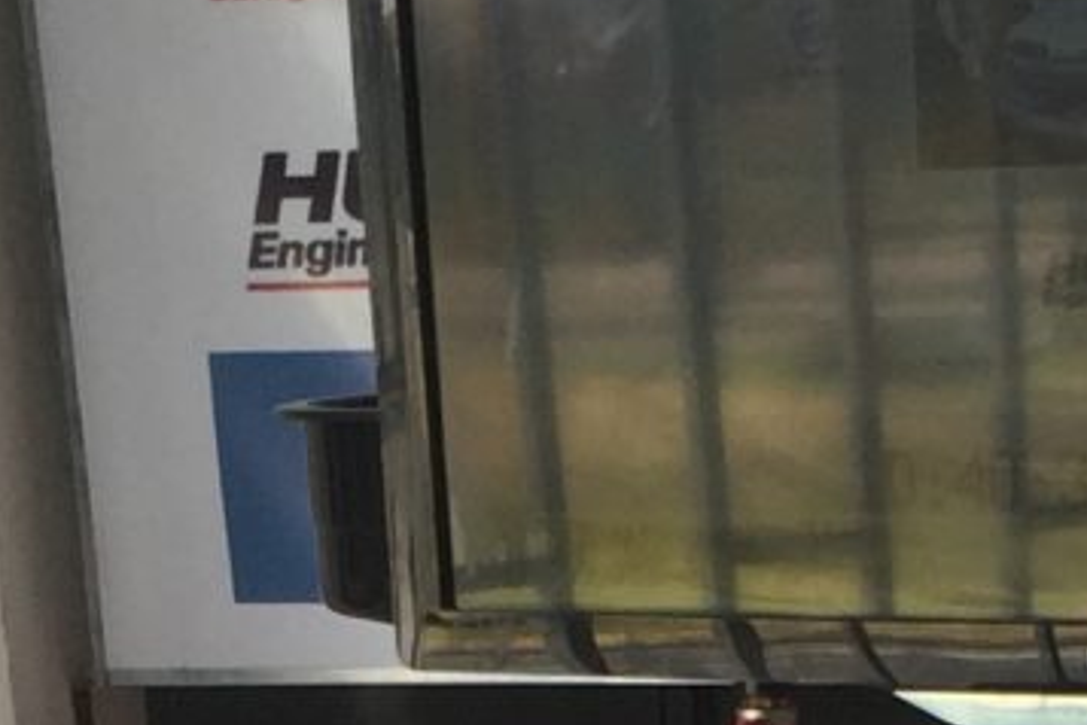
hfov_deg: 11.8
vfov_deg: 7.4
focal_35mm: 173
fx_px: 5223
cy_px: 1755
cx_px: 941
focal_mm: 4.15
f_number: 2.2
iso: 32
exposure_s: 1/191
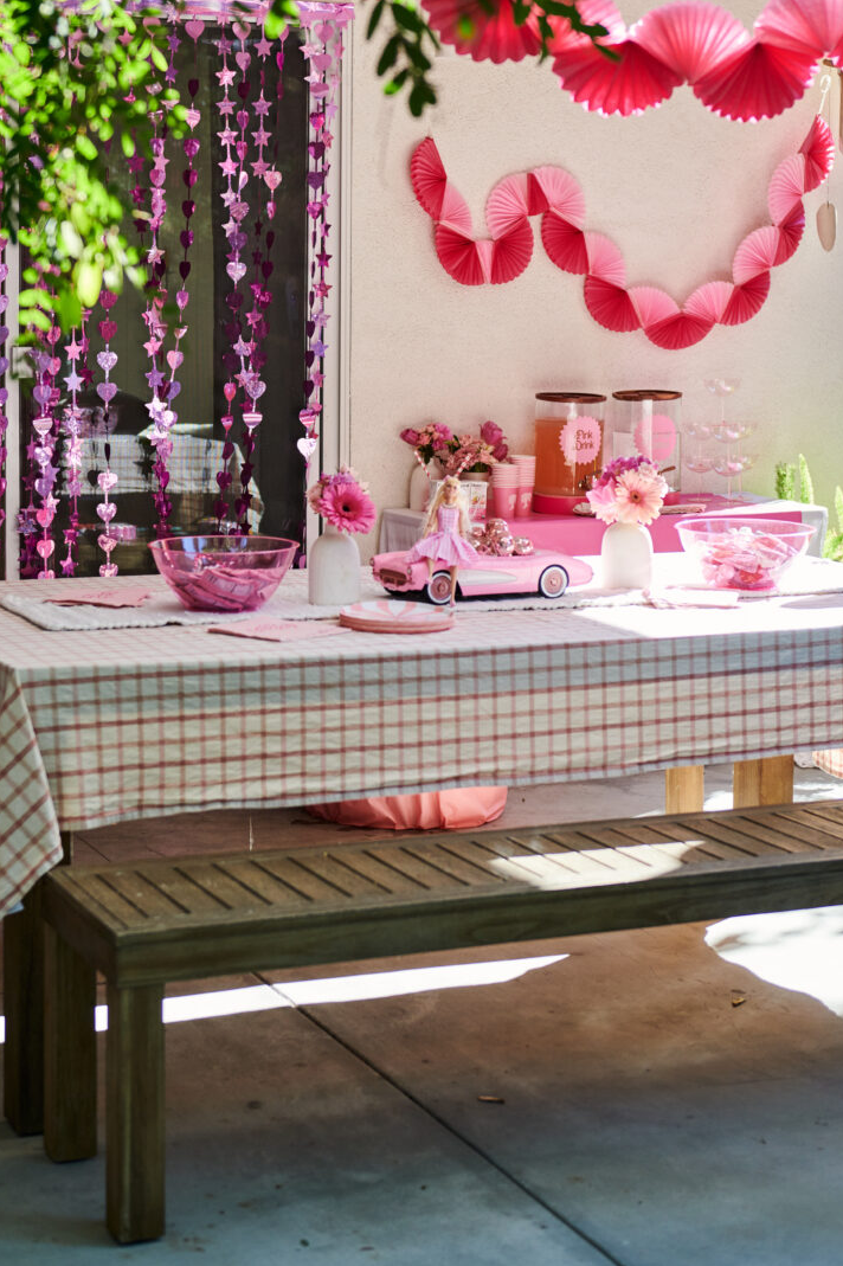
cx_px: 393
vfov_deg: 29.1
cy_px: 425
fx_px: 2425
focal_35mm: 69
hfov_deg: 19.7
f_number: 2.8
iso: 200
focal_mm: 48
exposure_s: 1/640
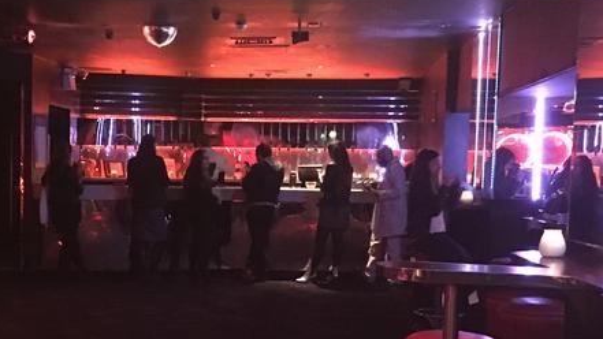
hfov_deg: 33.9
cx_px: 180
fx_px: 975
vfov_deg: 19.6
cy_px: 254
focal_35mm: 61
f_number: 2.2
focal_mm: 4.15
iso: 1250
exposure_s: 1/17
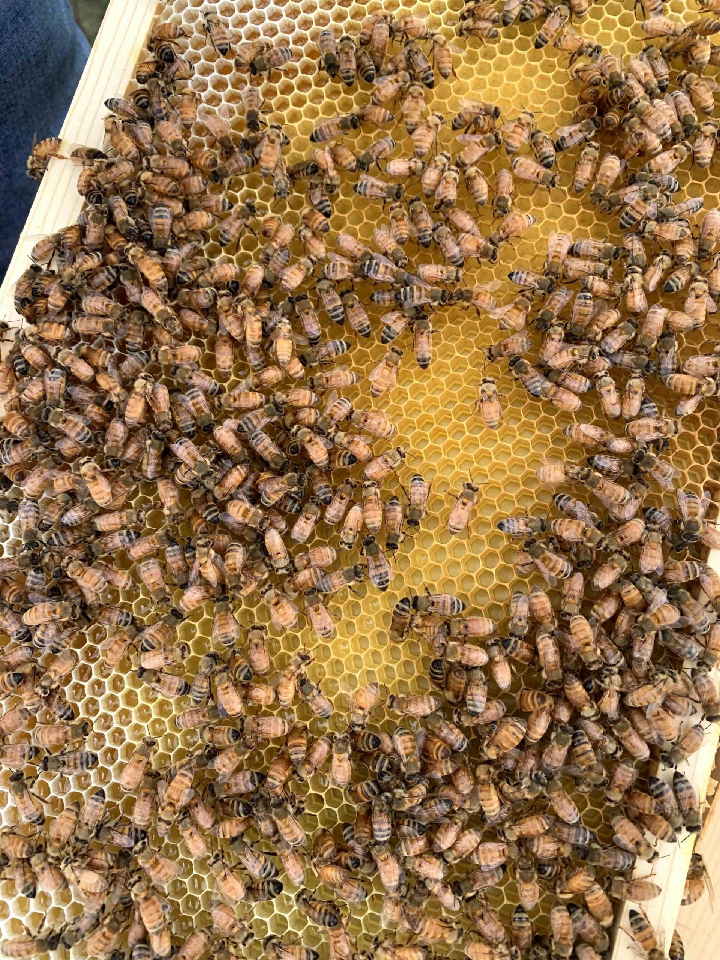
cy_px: 480
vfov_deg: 67.3
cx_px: 360
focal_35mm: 26
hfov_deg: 53.1
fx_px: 721
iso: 25
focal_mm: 4.25
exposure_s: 1/154
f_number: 1.8
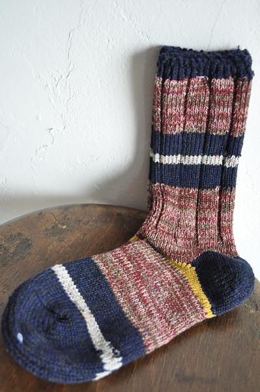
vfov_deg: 46.5
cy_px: 196
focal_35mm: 42
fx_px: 456
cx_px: 130
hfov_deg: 31.8
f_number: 4.5
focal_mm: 28
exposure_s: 1/60
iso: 2000
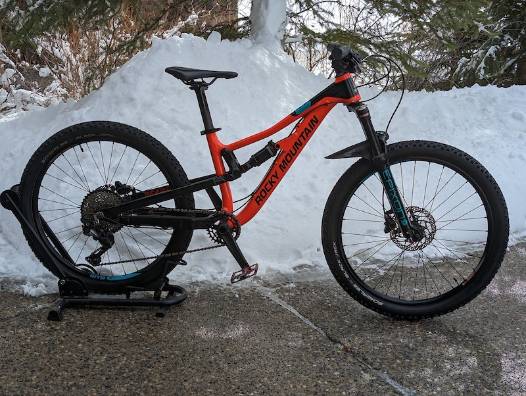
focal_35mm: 48
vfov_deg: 30.3
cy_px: 198
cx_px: 263
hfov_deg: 39.6
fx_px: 730
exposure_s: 1/1101
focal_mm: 6.81
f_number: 1.85
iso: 44
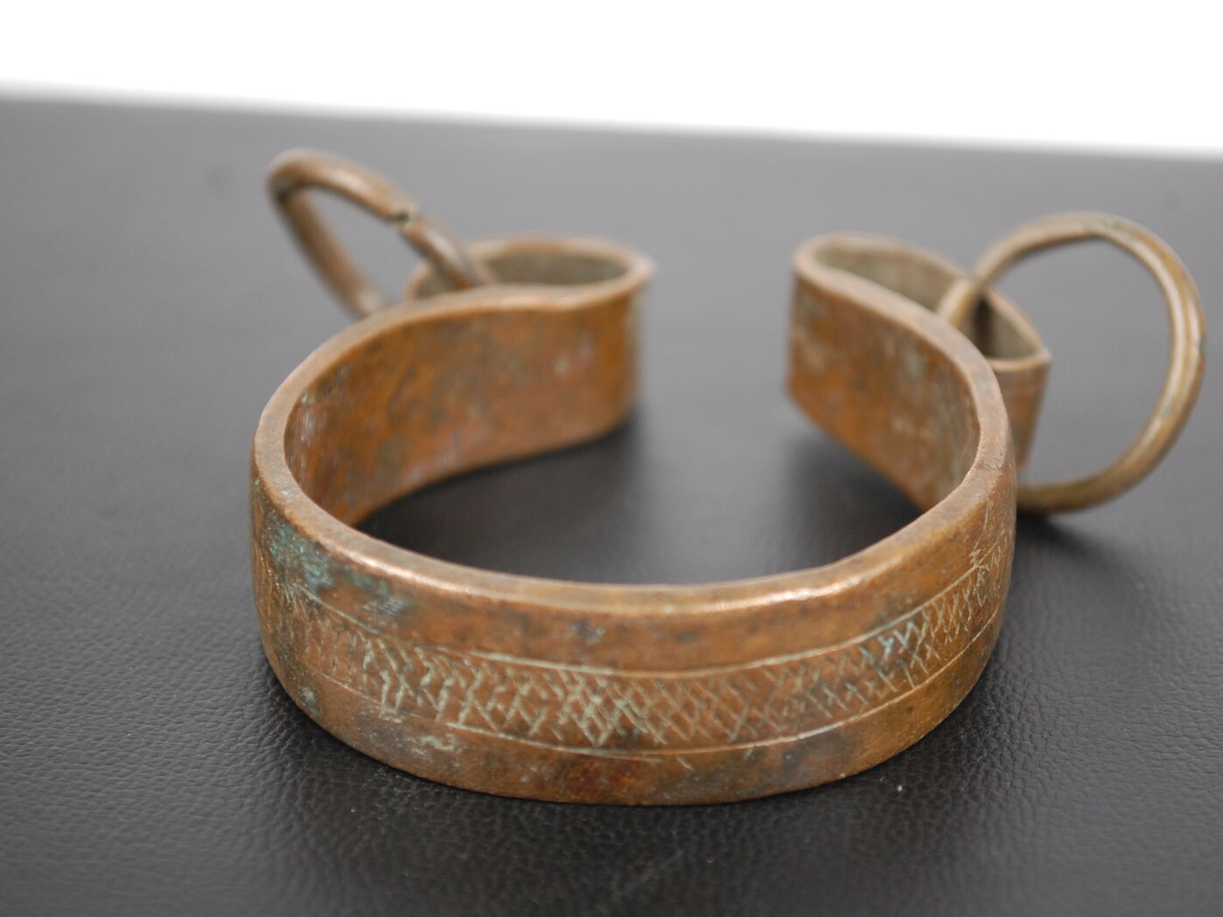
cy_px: 460
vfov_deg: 16.3
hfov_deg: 21.6
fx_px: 3198
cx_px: 636
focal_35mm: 91
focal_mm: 55
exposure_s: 1/80
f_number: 5.6
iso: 400
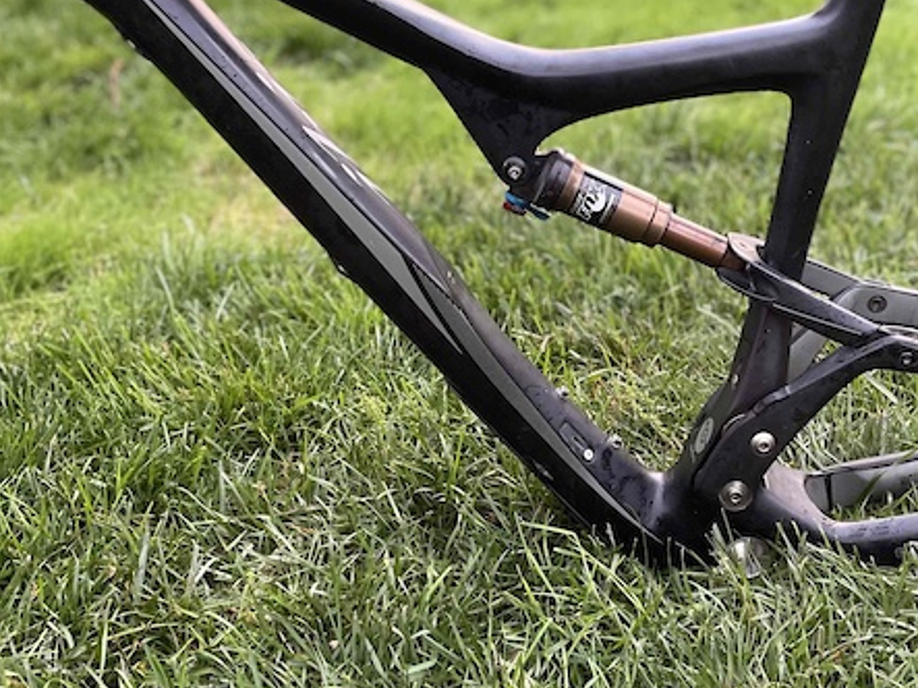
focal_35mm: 47
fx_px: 1246
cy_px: 300
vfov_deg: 30.8
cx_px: 622
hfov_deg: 39.9
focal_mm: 4.2
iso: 320
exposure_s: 1/60
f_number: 1.6
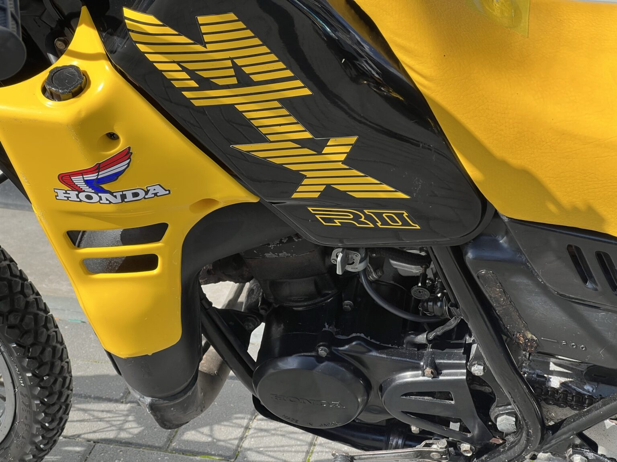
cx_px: 308
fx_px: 1372
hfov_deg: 25.3
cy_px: 231
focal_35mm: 77
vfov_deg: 19.1
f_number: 2.8
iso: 32
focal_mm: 9
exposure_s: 1/352
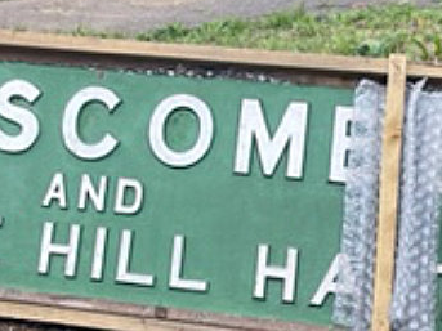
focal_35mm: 91
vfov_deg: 16.2
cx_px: 174
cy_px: 138
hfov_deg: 21.5
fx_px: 1162
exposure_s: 1/370
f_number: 1.6
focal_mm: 4.2
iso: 32
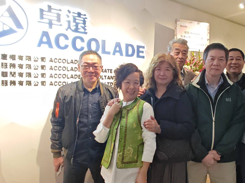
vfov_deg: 48.2
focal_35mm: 29
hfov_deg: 60.5
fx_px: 205
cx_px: 160
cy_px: 92
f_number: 2
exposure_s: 1/30
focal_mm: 1.82
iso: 500
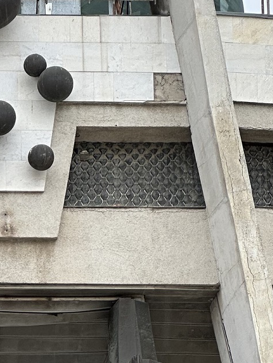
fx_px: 2911
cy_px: 413
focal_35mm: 277
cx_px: -13
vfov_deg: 7.1
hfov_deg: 5.4
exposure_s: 1/99
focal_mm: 9
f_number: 2.8
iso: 32
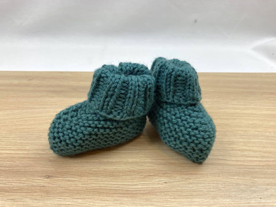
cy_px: 104
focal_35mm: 28
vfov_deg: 49.7
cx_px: 138
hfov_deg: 63.4
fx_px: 223
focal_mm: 3.99
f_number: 1.8
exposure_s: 1/100
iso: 40
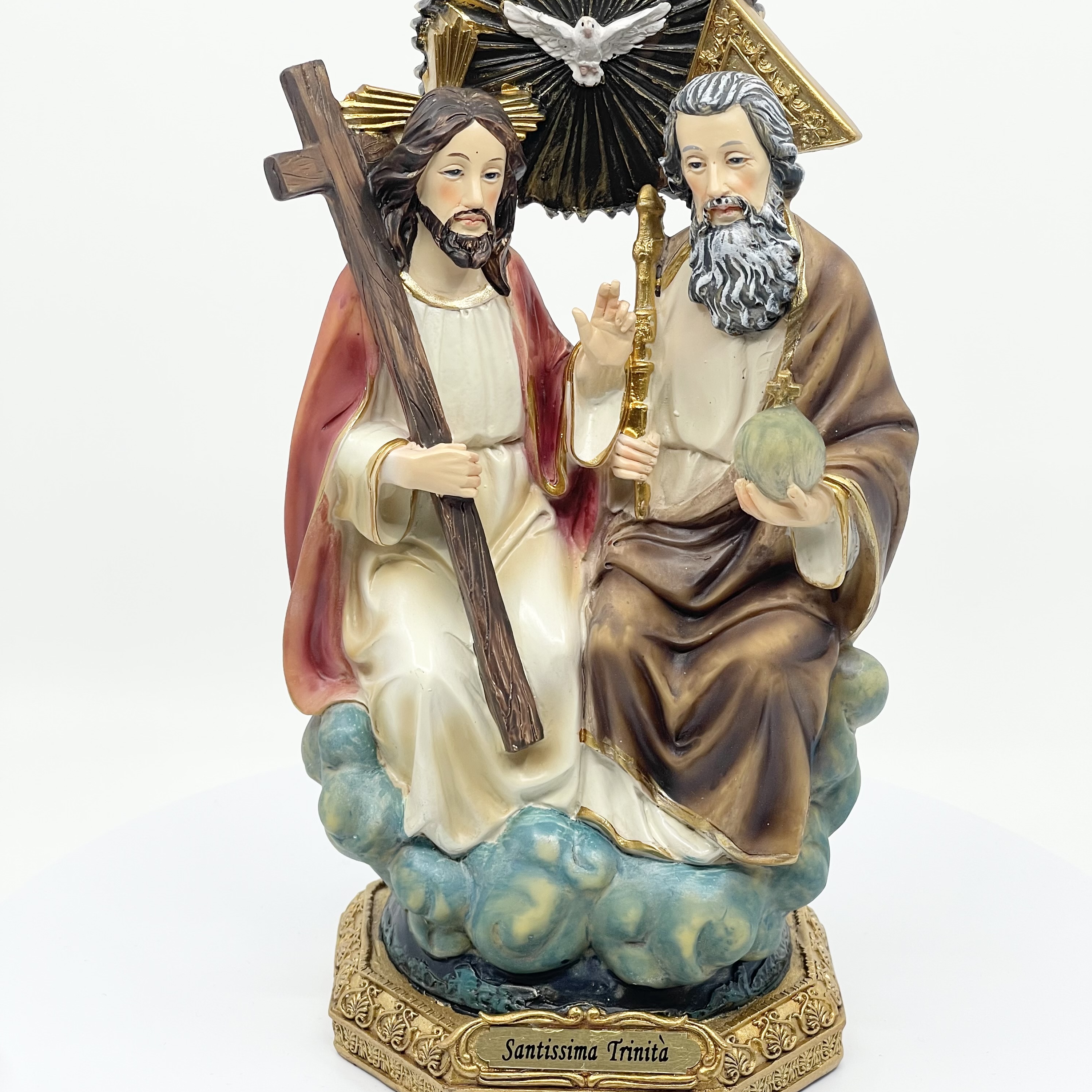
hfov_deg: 22.8
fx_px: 2712
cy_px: 532
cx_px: 548
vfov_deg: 22.8
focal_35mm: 76
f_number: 2.2
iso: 20
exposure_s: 1/130
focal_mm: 7.5
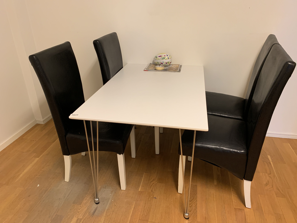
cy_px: 112
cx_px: 148
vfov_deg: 53.1
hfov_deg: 67.3
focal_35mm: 26
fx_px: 223
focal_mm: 4.25
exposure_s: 1/50
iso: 160
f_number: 1.8
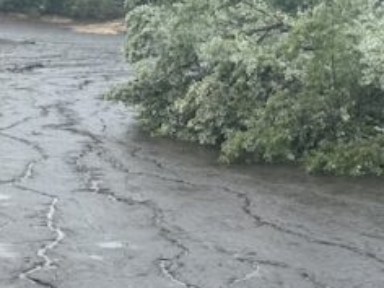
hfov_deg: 25.0
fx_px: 865
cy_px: 151
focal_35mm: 78
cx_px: 181
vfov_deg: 18.9
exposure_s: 1/812
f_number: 1.78
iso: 80
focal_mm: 6.76
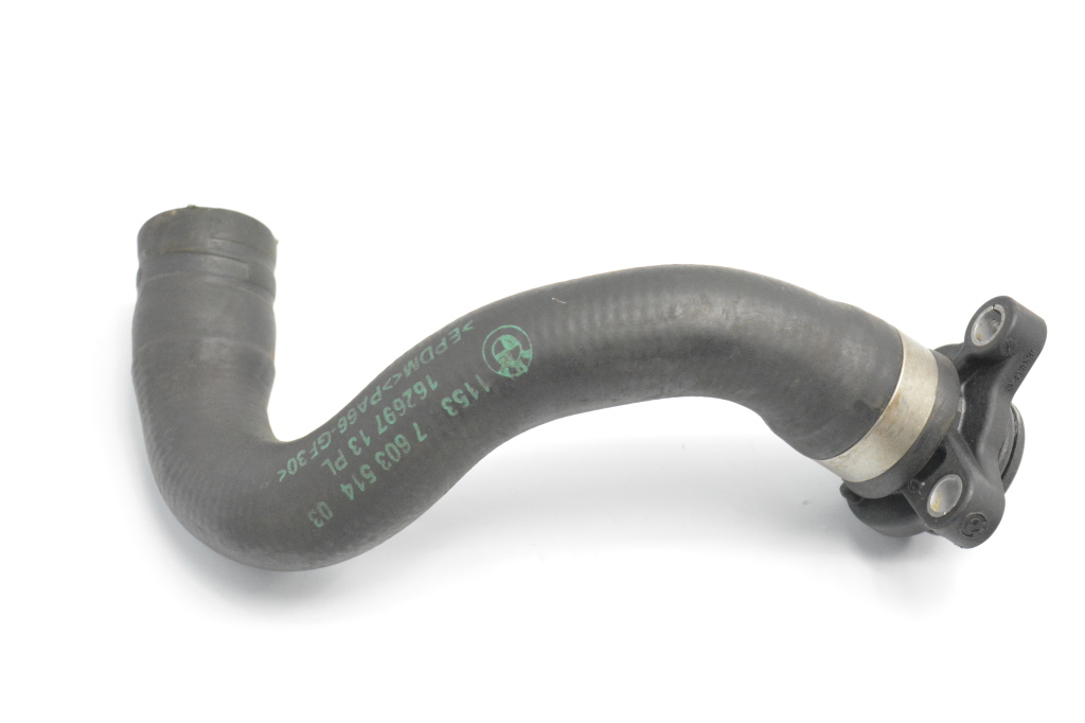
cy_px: 362
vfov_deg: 16.5
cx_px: 542
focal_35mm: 82
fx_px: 2486
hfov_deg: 24.6
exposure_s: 1/400
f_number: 10
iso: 6400
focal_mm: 55
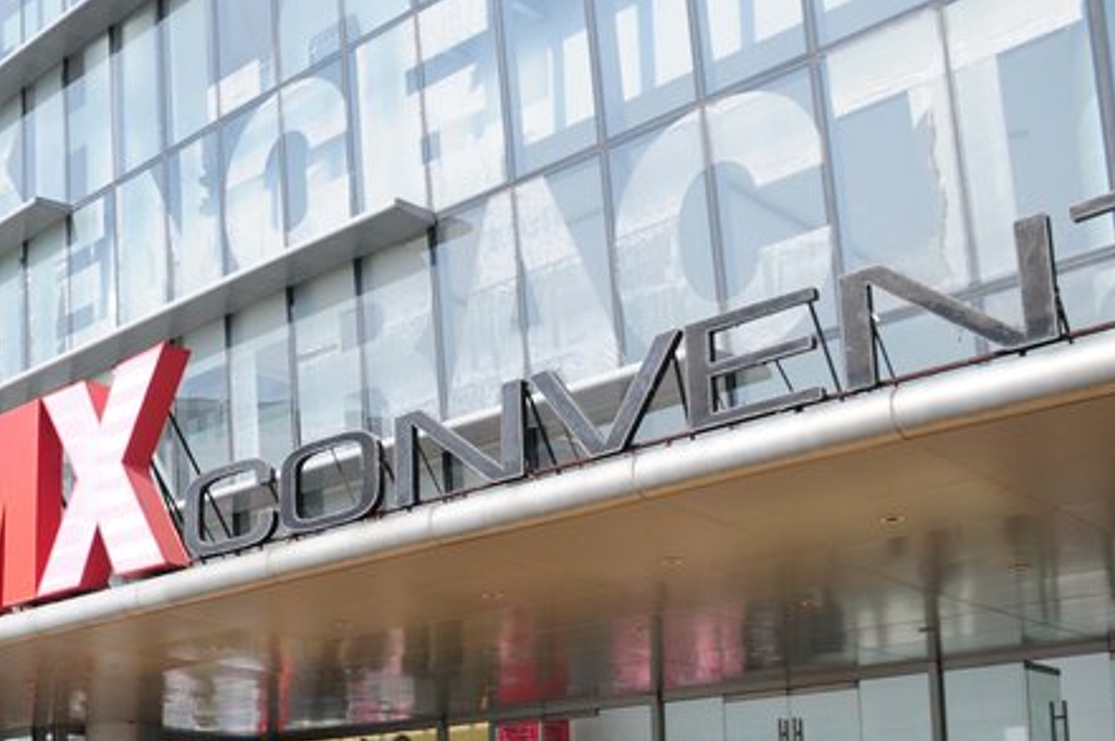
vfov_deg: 26.8
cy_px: 623
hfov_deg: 38.4
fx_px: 1516
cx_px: 180
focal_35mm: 49
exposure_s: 1/2000
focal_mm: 18
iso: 400
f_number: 4.5
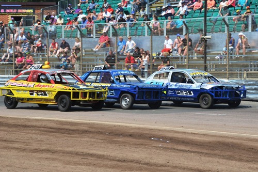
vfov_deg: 13.0
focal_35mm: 105
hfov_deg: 19.5
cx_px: 129
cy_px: 86
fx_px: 752
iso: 400
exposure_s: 1/1600
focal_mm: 70
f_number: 8
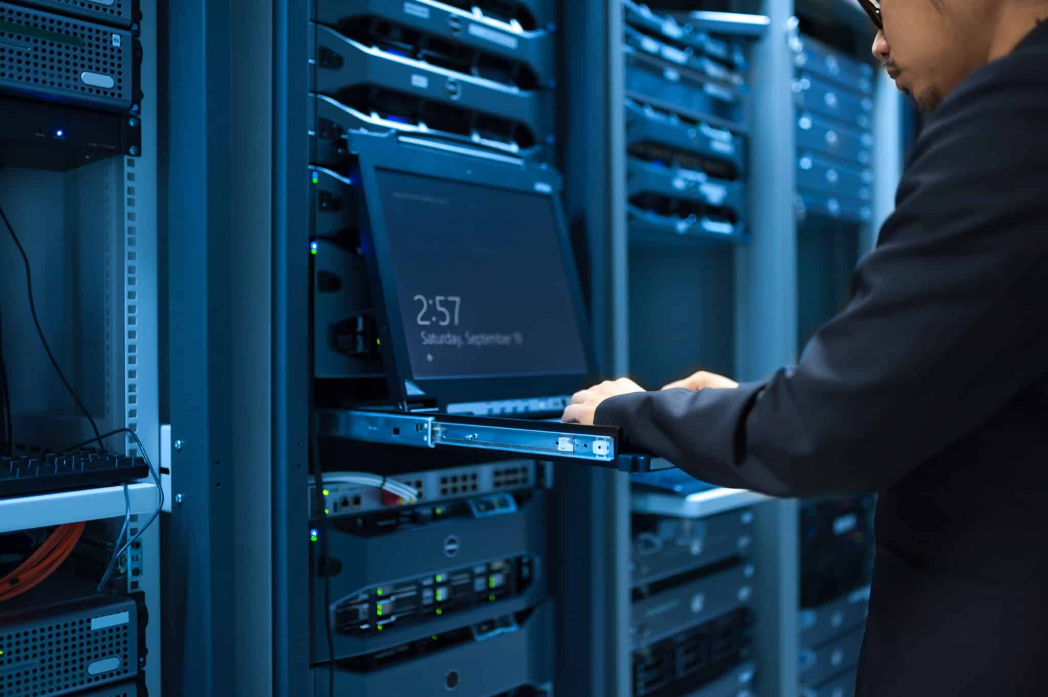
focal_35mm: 35
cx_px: 524
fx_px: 1018
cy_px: 348
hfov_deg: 54.5
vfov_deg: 37.8
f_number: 1.8
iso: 200
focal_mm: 35
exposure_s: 1/50
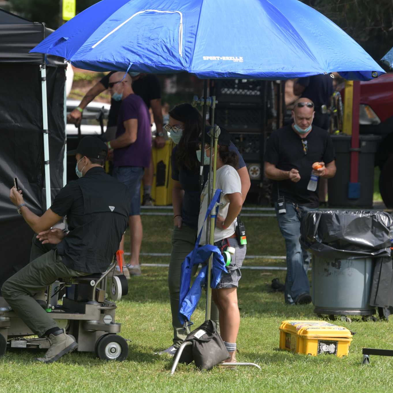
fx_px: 4932
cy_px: 196
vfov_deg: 4.6
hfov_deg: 4.6
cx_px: 115
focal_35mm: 384
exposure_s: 1/500
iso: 320
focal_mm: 200
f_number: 5.6
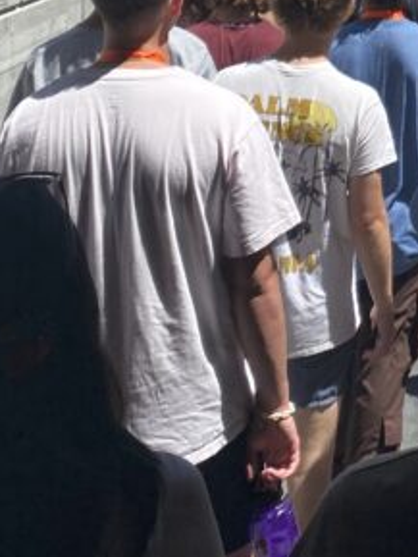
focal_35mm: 92
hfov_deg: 15.3
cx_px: 555
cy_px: -262
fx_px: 1480
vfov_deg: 18.9
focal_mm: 4.25
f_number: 1.8
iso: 32
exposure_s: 1/2463
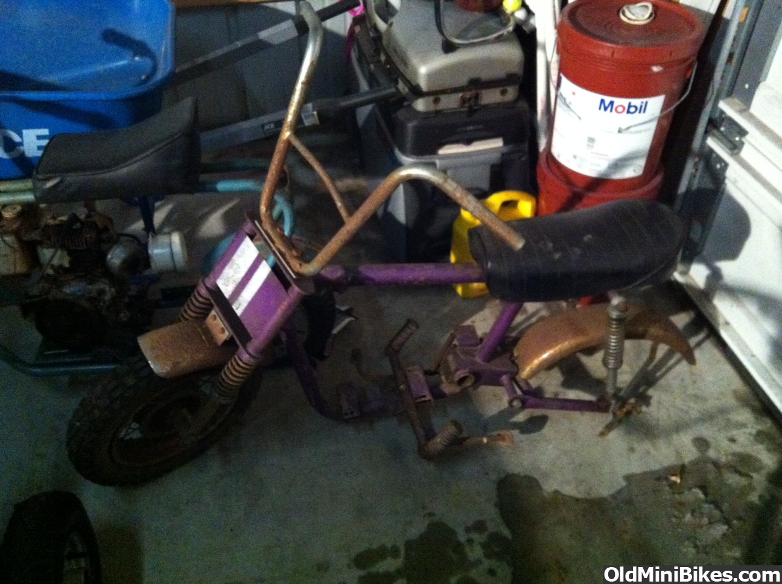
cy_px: 292
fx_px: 790
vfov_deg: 40.6
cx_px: 391
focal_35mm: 35
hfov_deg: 52.7
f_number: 2.8
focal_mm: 3.85
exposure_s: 1/15
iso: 1000
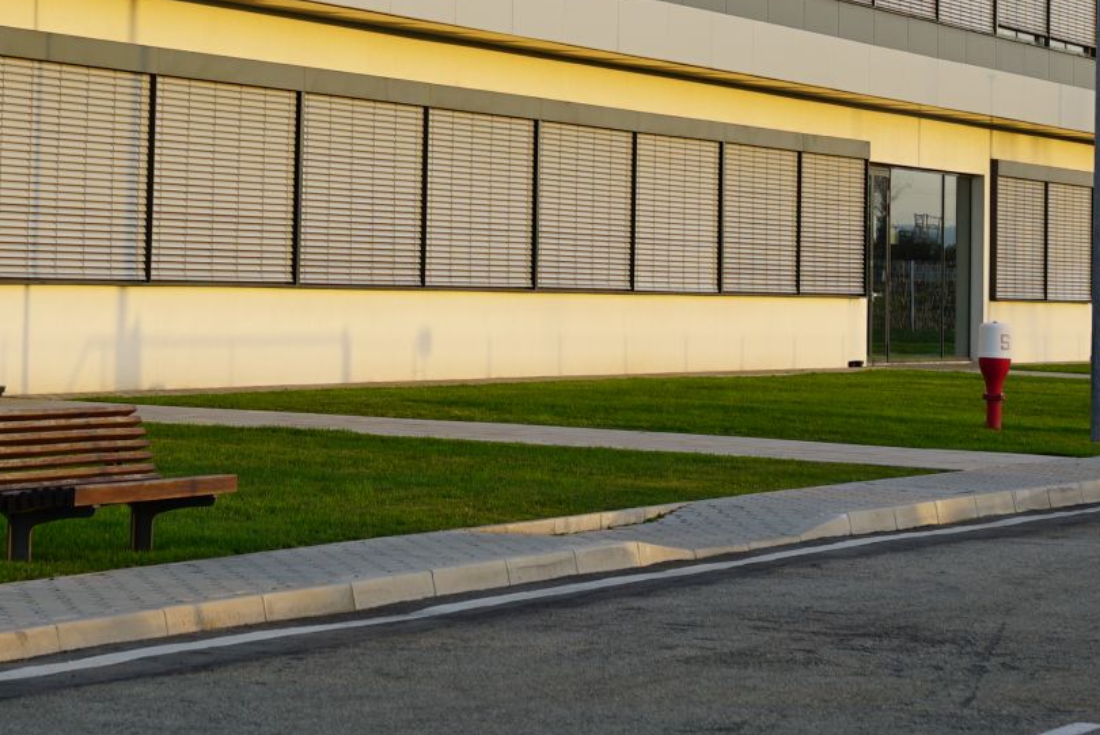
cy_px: -83
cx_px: 458
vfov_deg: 8.8
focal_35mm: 154
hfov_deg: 13.3
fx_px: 4708
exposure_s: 1/100
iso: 100
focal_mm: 65
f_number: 5.6
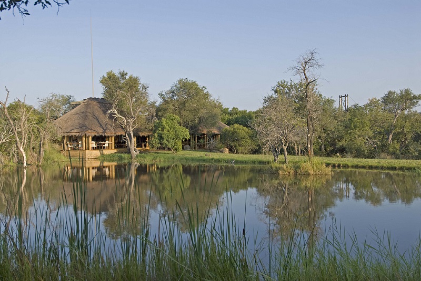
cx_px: 210
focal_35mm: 36
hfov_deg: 53.1
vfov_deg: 36.9
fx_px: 421
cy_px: 140
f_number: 6.3
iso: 100
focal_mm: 24
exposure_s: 1/160
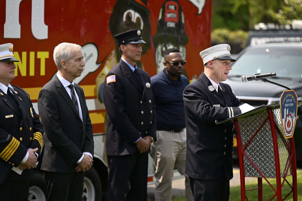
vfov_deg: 10.2
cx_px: 151
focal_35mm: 135
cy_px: 100
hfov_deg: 15.2
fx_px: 1132
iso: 500
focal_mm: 135
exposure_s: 1/4000
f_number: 3.2
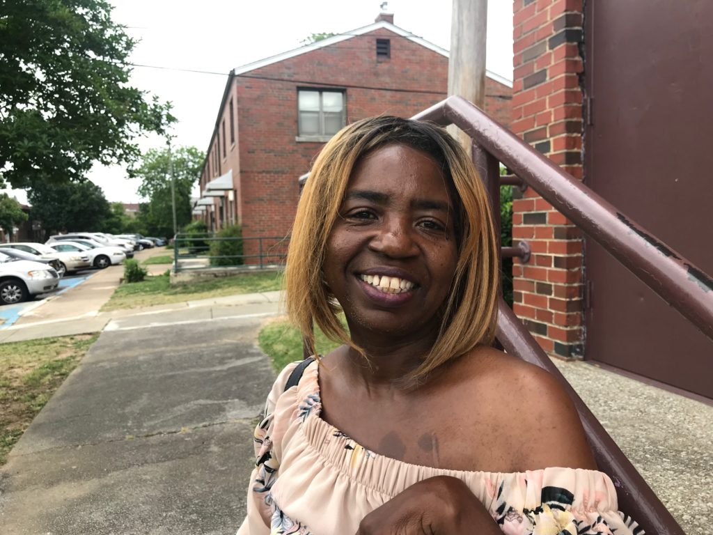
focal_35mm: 28
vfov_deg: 49.7
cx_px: 356
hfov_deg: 63.4
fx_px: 577
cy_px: 268
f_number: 1.8
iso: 20
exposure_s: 1/215
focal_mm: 3.99
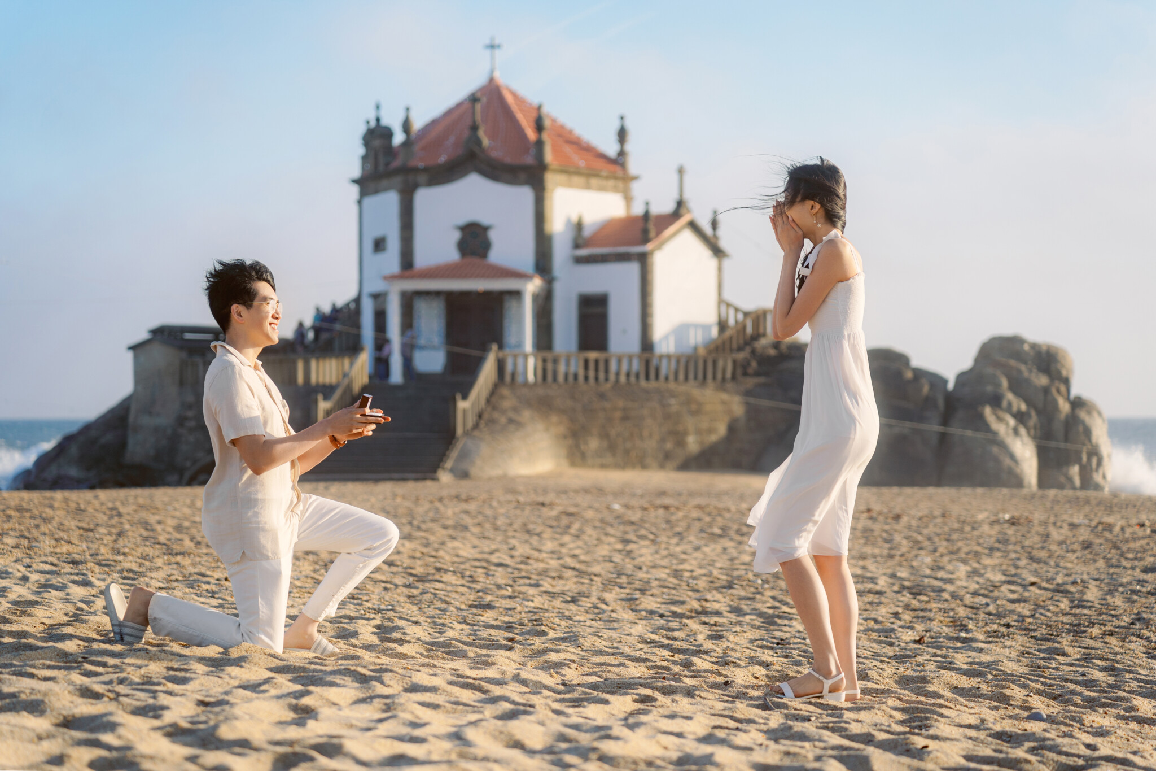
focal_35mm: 75
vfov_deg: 18.2
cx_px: 578
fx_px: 2408
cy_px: 386
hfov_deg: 27.0
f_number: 2.8
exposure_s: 1/1250
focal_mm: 75
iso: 100
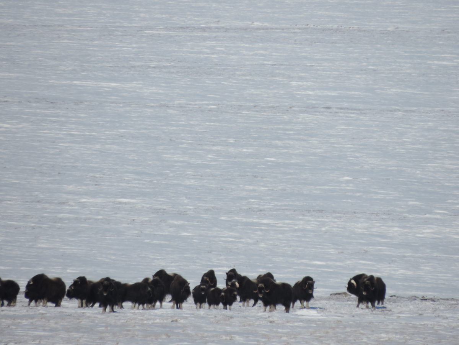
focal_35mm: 1000
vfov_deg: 1.5
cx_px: 230
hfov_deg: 2.0
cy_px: 172
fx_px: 13260
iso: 80
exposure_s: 1/1000
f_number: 5.9
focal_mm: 180
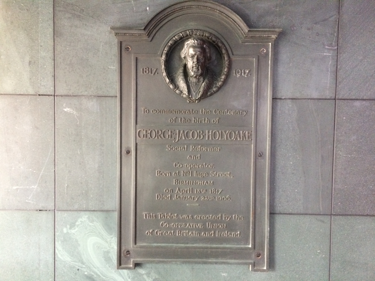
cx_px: 188
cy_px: 140
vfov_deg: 48.2
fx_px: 314
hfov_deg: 61.7
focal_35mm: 29
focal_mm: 4.15
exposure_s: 1/20
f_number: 2.2
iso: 250
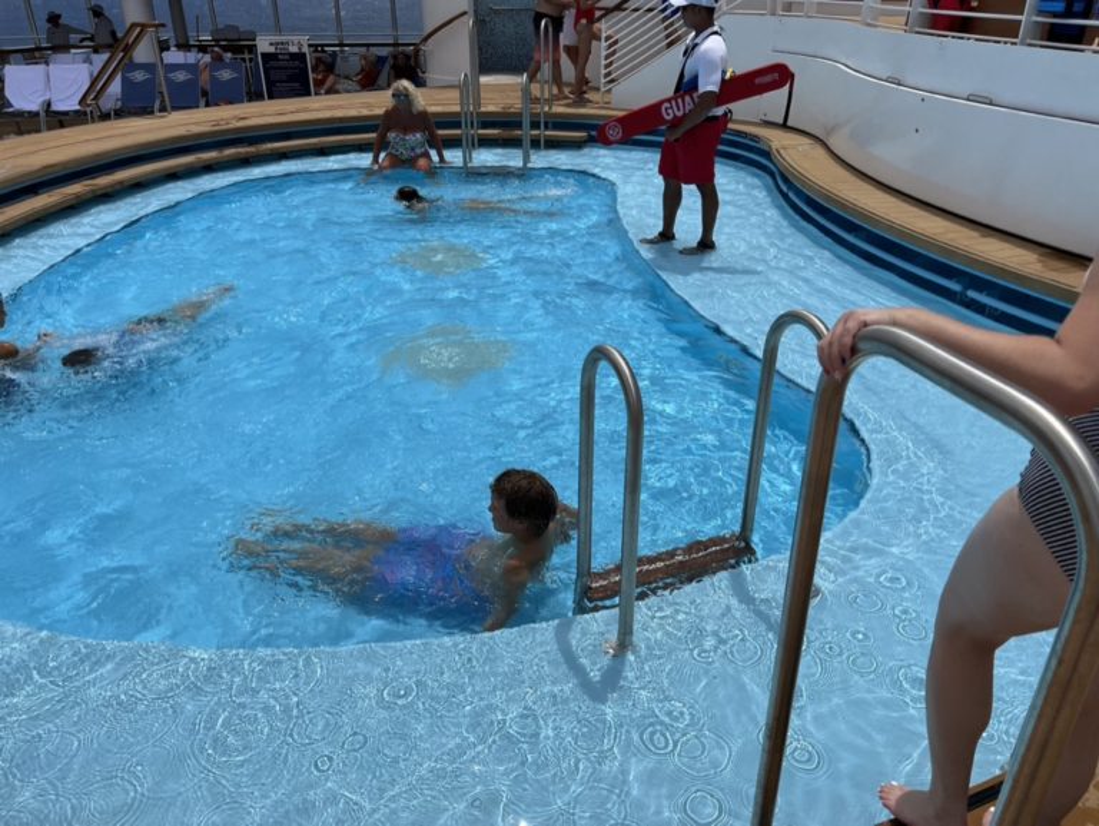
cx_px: 550
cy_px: 413
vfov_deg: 53.1
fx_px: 826
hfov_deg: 67.3
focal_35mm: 26
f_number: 1.5
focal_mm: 5.7
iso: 50
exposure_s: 1/11364
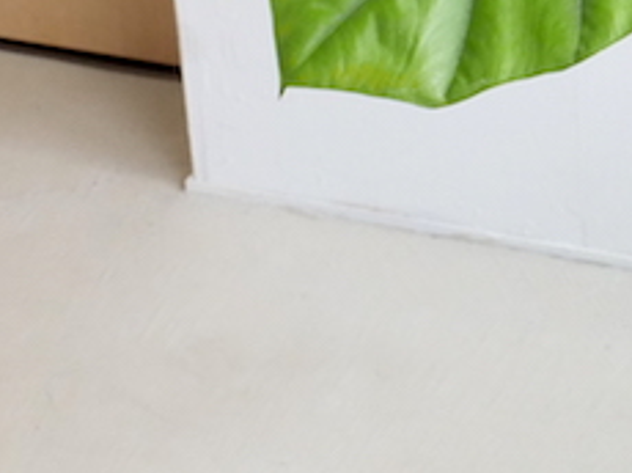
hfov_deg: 11.8
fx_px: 3046
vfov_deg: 8.9
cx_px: 352
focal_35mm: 167
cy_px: 96
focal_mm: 16
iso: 500
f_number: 7.1
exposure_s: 1/60
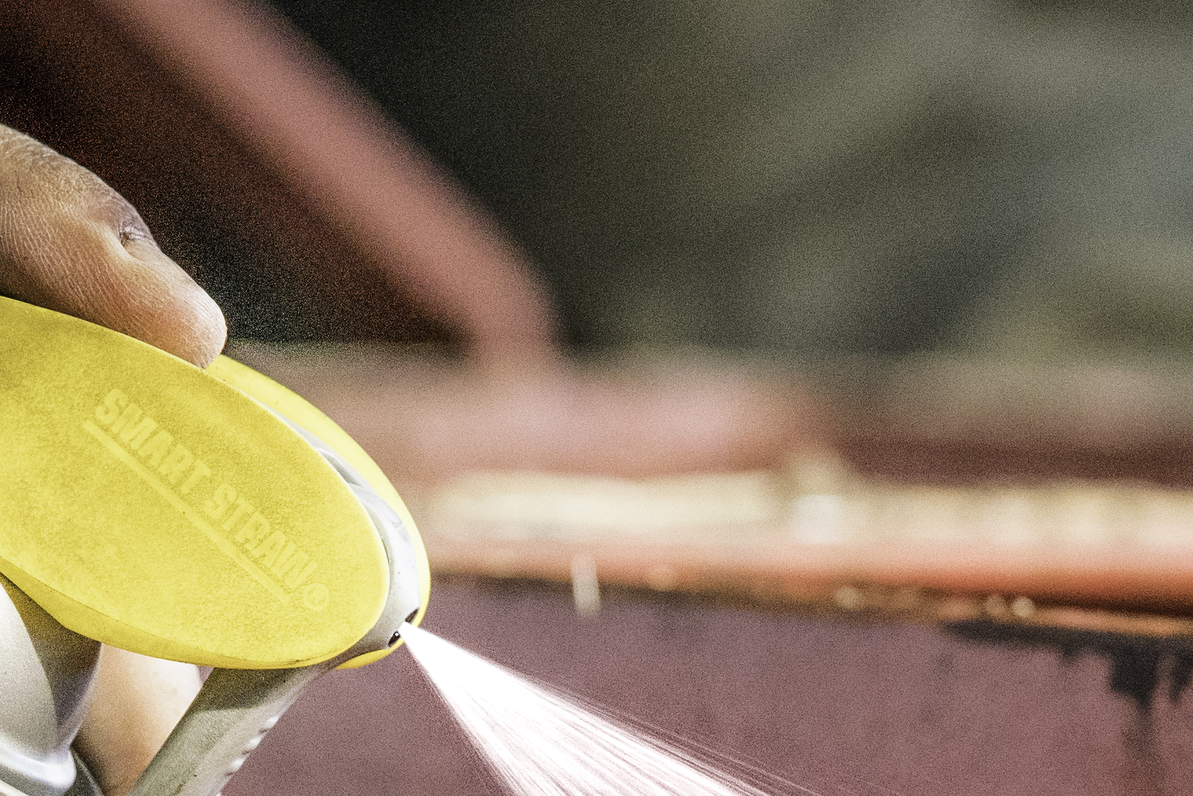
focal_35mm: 298
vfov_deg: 4.6
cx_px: 576
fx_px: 9877
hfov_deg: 6.9
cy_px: 1102
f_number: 4
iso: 3200
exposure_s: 1/1250
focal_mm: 65
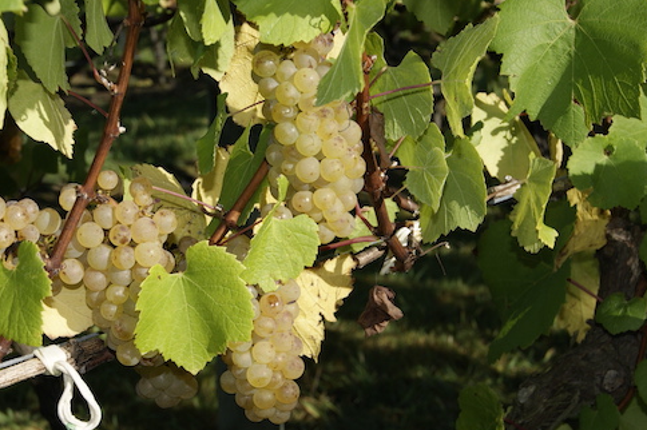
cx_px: 270
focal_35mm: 84
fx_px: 1502
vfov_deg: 16.3
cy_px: 225
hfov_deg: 24.3
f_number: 10
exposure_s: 1/160
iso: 100
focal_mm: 45
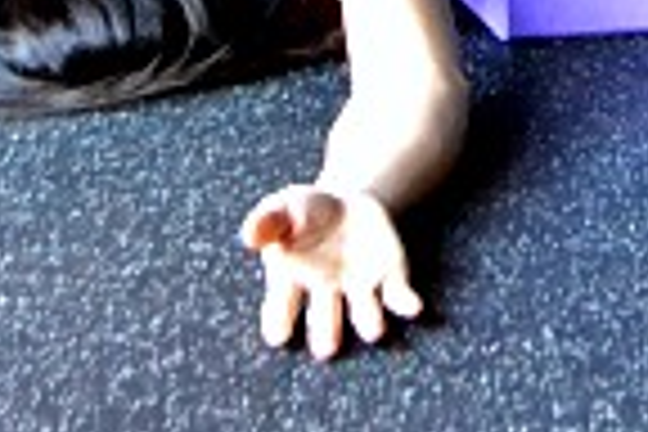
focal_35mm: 125
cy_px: -297
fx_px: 2250
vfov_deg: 10.4
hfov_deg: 15.9
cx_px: 720
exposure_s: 1/40
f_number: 3.8
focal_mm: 20
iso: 3200
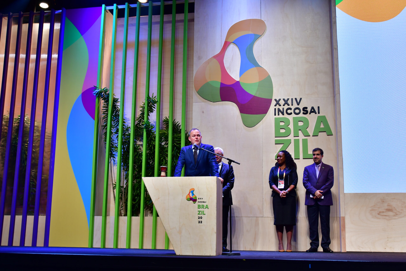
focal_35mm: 45
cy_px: 136
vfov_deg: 29.9
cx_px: 203
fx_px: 507
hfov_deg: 43.6
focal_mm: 30
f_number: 4
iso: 400
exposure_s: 1/60
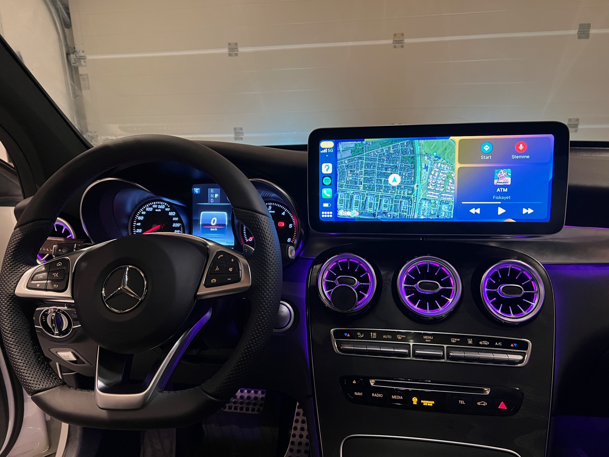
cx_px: 304
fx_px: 457
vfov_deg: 53.0
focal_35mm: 26
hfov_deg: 67.3
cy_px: 228
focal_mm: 5.7
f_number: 1.5
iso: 400
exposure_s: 1/50
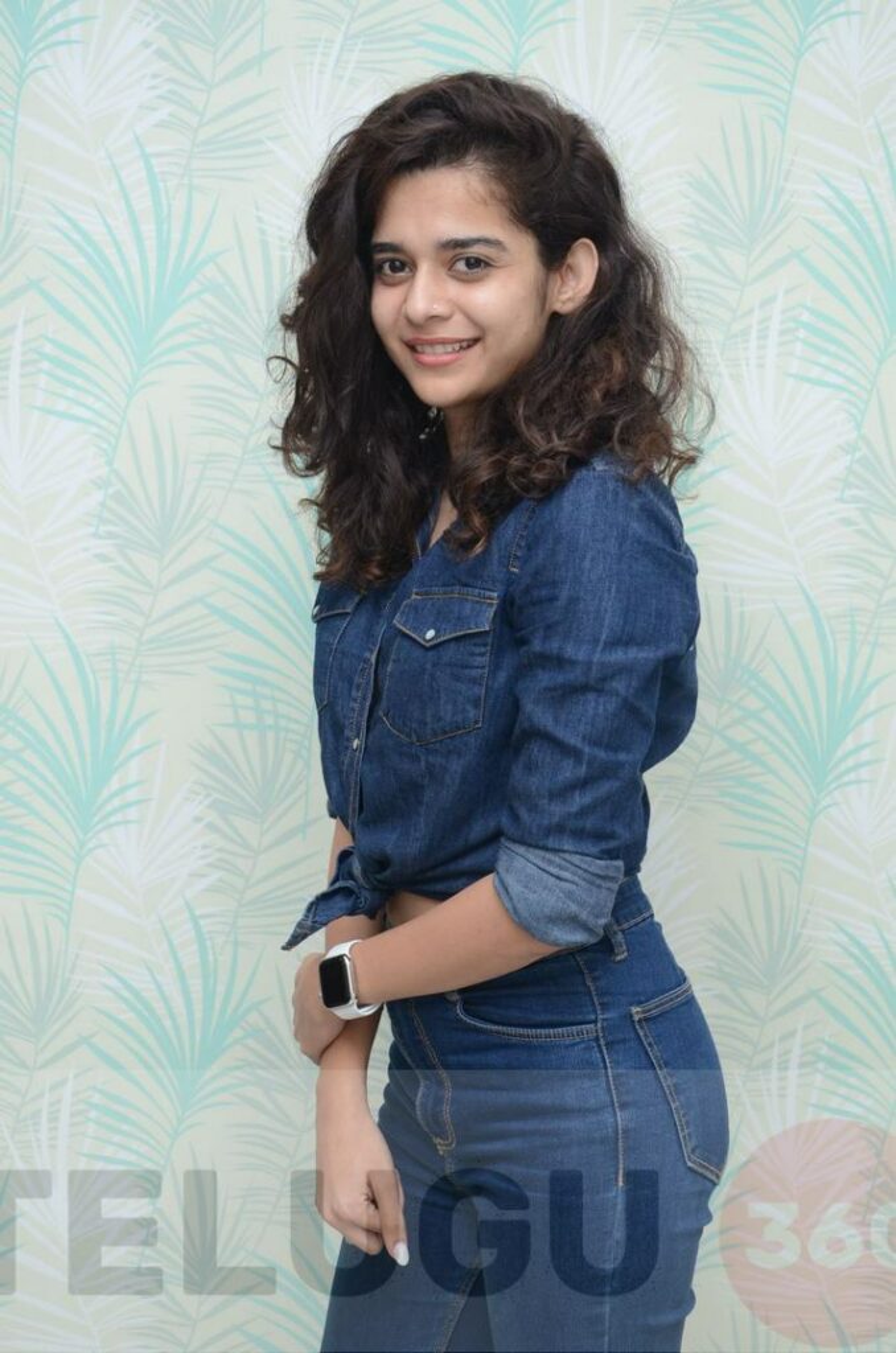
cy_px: 676
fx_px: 2701
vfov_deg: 28.1
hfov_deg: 18.8
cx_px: 448
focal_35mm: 72
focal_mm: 48
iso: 640
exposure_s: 1/125
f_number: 7.1
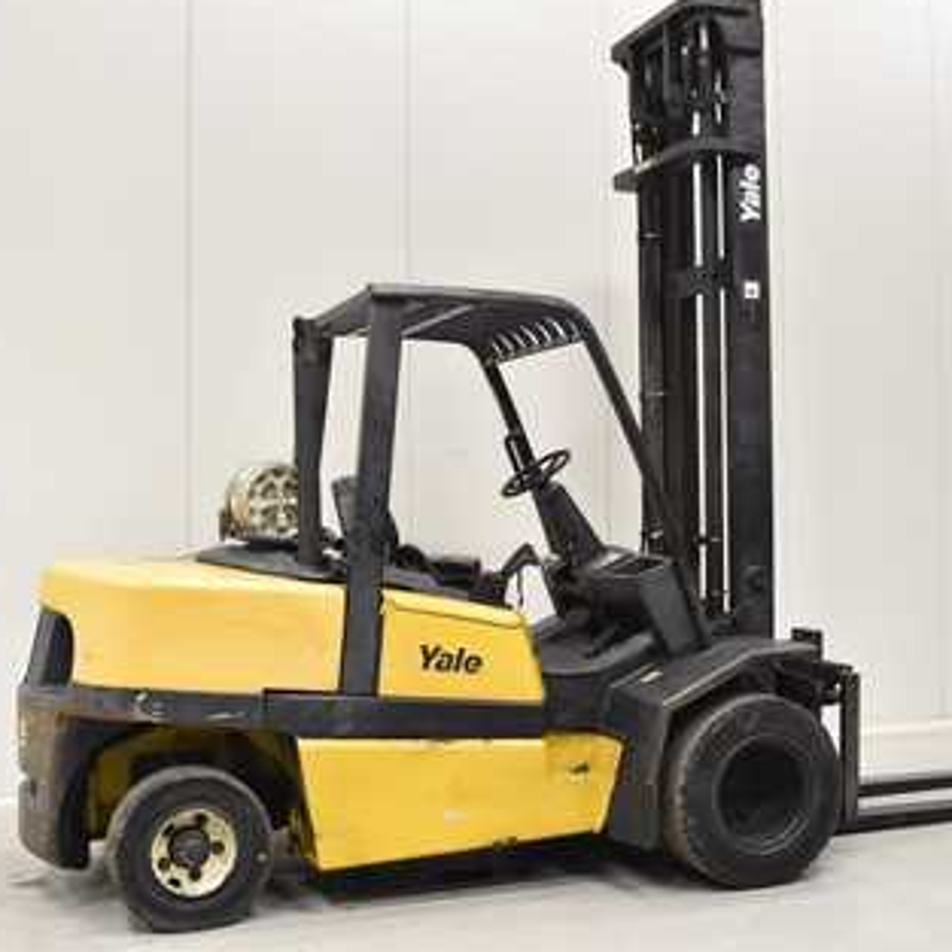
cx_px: 444
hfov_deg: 39.2
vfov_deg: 39.2
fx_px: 1338
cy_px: 468
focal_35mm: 43
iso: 1600
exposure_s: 1/30
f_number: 5.6
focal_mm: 22
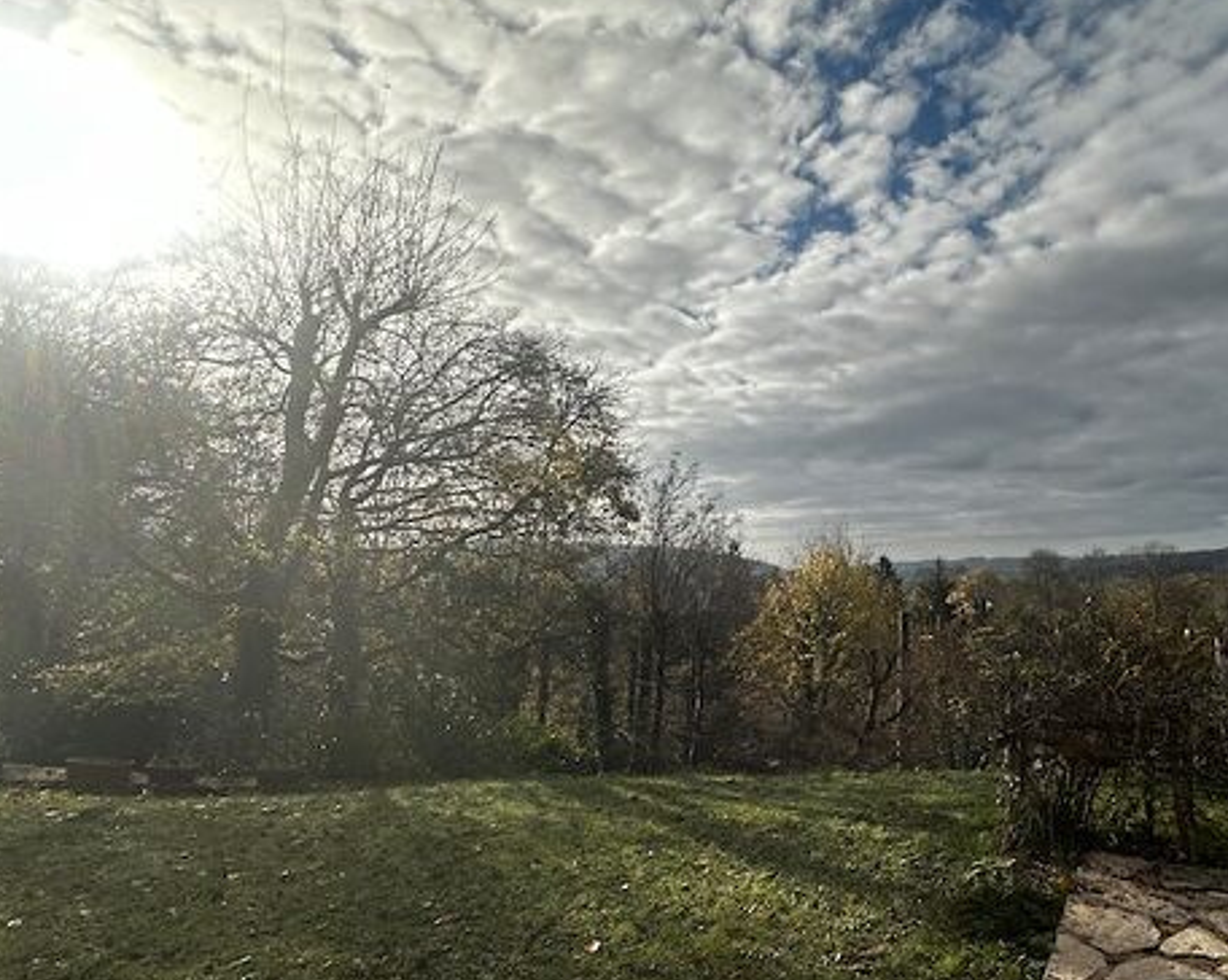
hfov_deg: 75.8
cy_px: 583
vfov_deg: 64.9
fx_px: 763
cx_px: 794
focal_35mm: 21
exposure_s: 1/2304
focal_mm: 2.22
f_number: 2.2
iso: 40
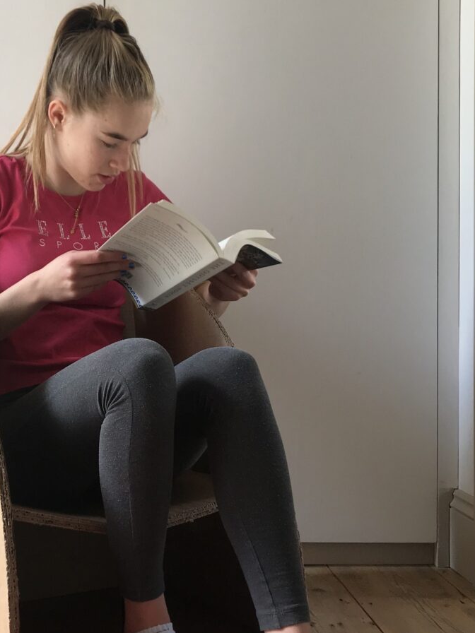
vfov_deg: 38.2
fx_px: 915
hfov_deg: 28.6
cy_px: 315
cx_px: 106
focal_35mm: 50
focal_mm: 3.99
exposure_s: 1/50
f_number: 1.8
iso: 32
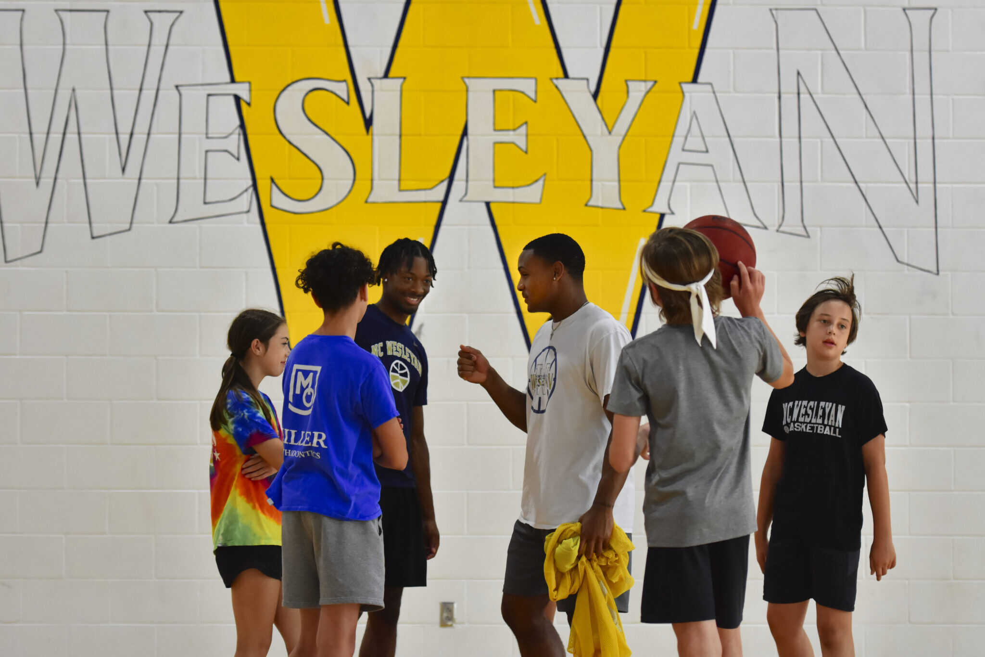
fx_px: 3488
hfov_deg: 16.1
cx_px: 492
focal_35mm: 128
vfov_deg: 10.8
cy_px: 328
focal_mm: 85
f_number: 2.8
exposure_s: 1/400
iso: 1600
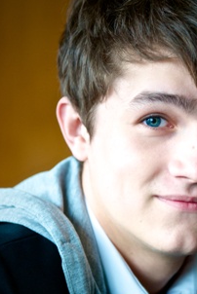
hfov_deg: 11.1
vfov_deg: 16.6
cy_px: 191
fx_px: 1007
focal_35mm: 123
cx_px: 160
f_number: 2.8
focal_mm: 62
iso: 800
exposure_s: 1/100
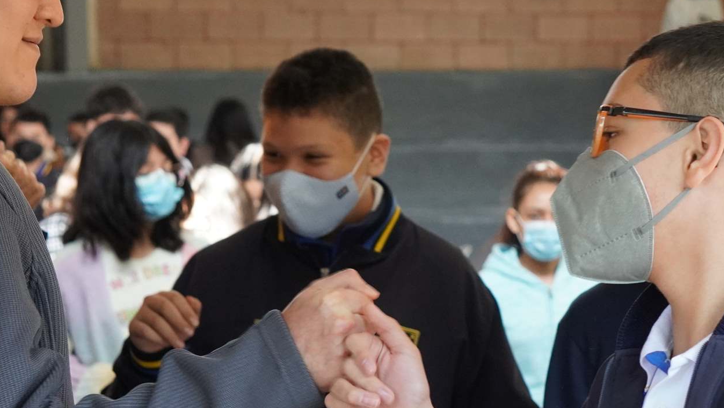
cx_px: 550
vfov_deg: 7.3
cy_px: 308
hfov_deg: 12.9
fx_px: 3187
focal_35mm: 166
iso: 1600
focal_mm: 55
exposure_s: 1/200
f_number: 5.6
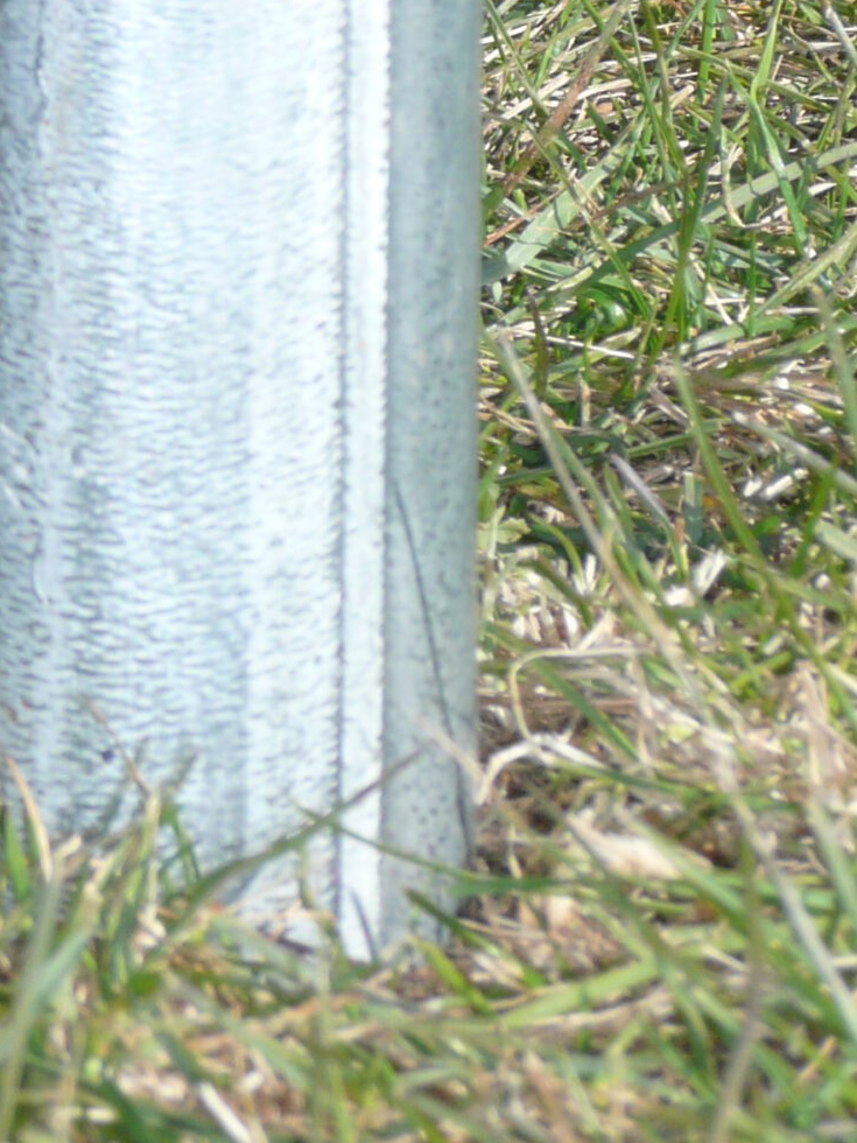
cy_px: 22
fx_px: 10266
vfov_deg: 6.4
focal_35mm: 311
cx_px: -90
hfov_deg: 4.8
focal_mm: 19.5
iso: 100
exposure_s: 1/400
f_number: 4.7
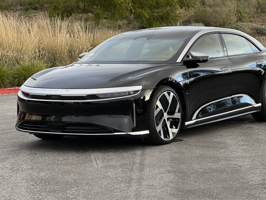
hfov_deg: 19.8
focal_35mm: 99
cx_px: 159
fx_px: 761
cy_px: 76
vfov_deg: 14.9
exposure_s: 1/121
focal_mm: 9
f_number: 2.8
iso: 64
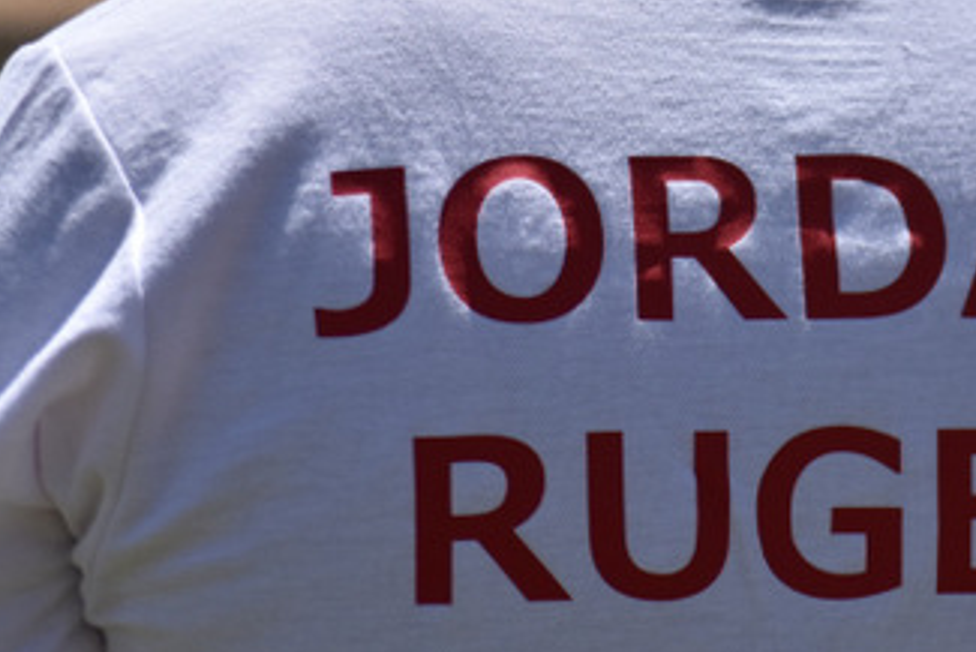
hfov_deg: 9.8
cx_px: 811
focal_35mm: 210
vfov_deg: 6.5
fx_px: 5698
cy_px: 314
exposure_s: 1/4000
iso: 320
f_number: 4.2
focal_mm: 65
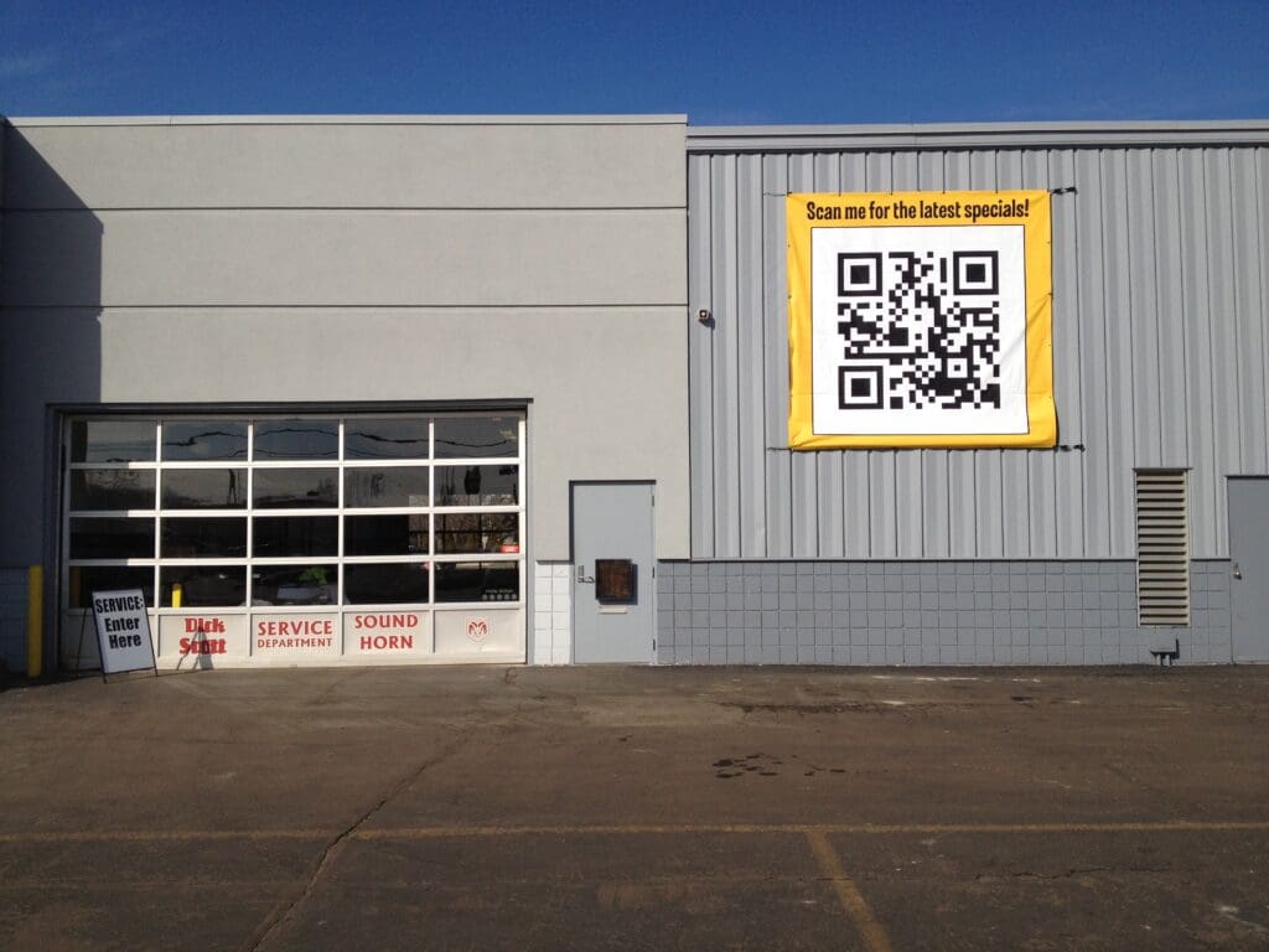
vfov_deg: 40.7
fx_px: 1283
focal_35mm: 35
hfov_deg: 52.6
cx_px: 634
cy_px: 476
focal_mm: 4.28
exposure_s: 1/2907
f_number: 2.4
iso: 64
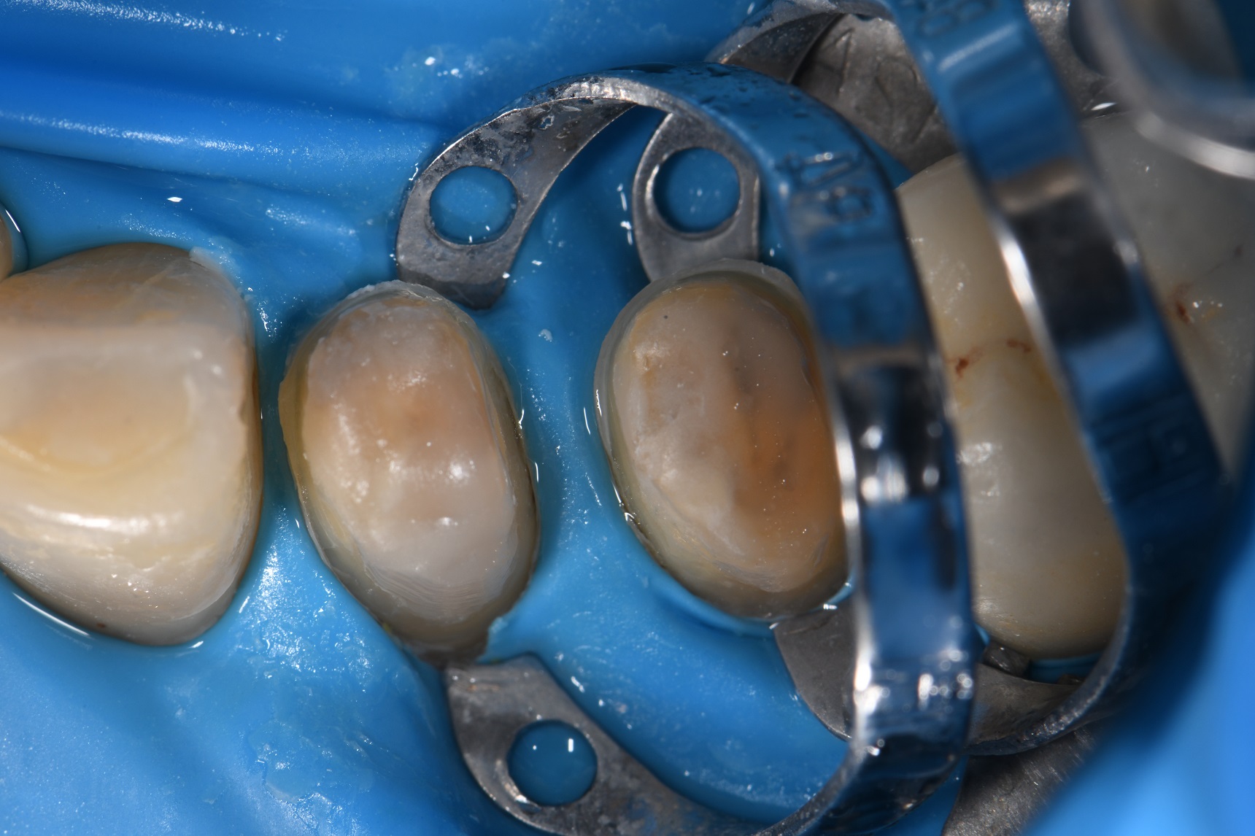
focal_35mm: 126
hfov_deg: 16.3
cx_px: 628
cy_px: 418
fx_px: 4391
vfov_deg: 10.9
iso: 200
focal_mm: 105
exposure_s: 1/200
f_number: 32
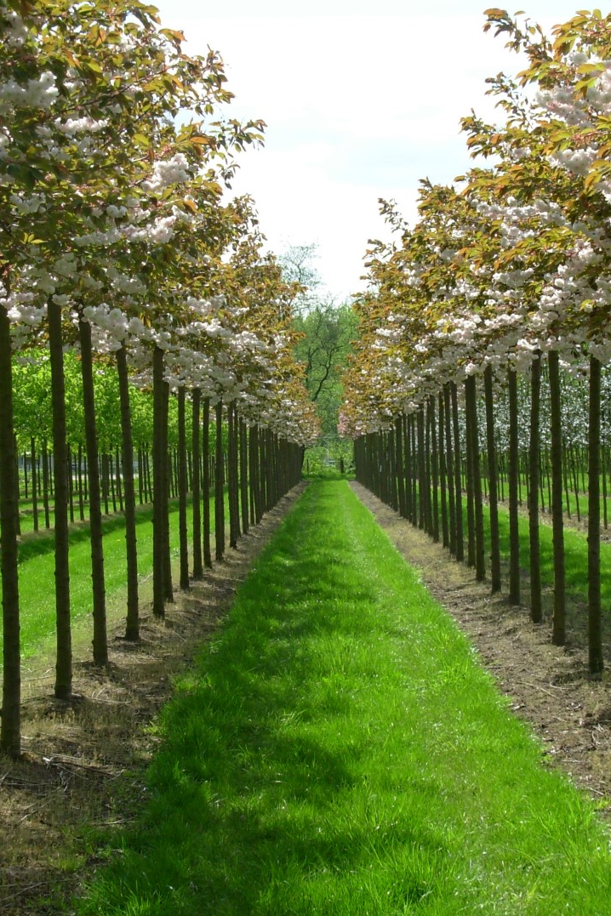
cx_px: 350
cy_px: 458
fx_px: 2266
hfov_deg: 15.4
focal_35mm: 89
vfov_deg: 22.9
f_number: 3.4
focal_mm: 10.5
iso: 50
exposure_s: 1/664
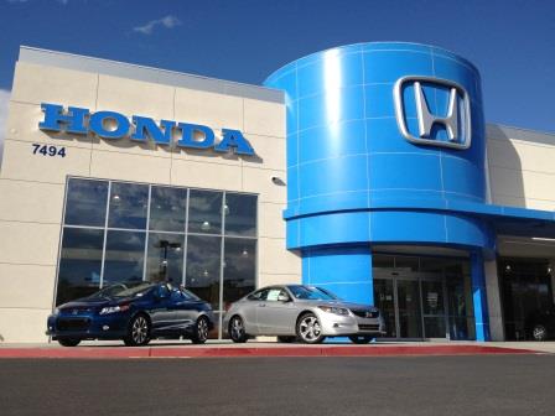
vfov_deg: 40.7
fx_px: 561
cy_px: 208
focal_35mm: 35
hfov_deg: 52.6
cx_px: 278
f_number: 2.4
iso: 64
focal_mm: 4.28
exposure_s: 1/2208
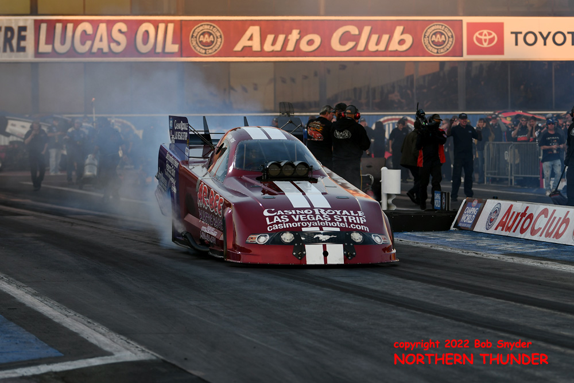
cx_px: 287
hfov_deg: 13.4
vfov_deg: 9.0
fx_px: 2440
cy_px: 192
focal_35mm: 153
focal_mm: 102
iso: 200
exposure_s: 1/640
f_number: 2.8
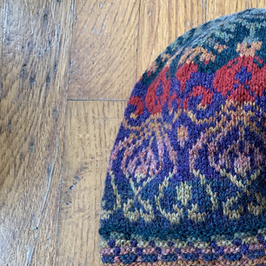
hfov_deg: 32.4
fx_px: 417
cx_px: 269
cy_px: 149
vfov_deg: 35.3
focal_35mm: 48
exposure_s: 1/54
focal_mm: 4.25
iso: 400
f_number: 1.8
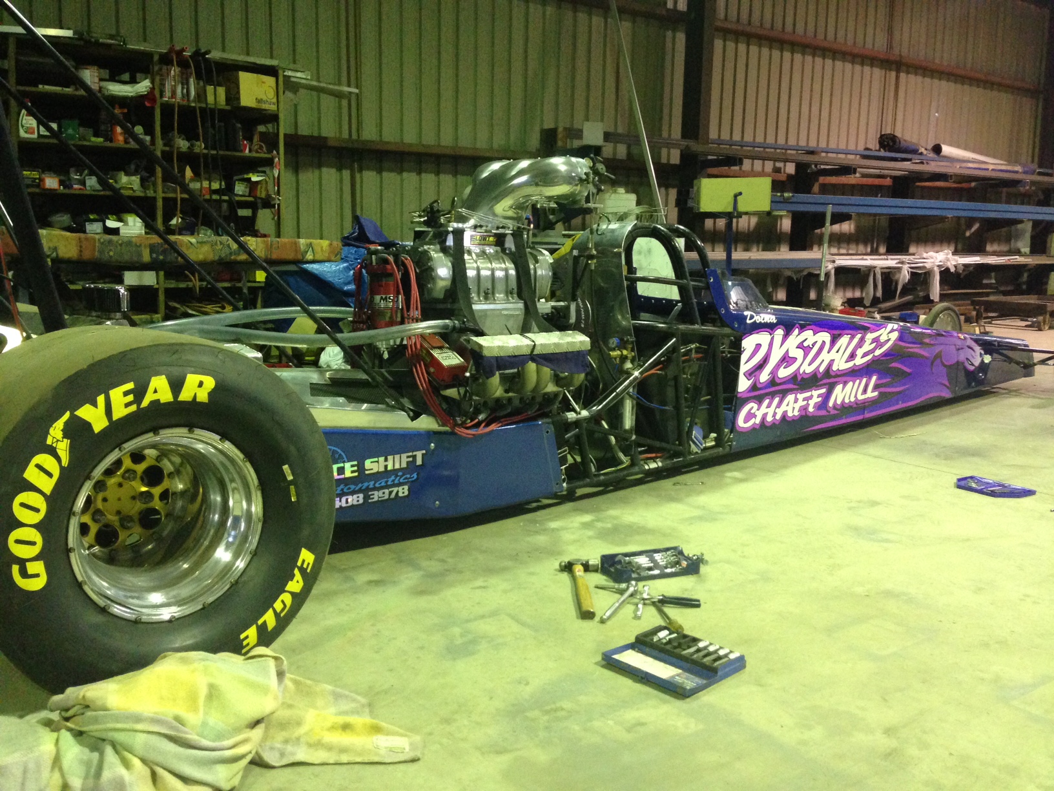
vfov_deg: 42.9
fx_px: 1005
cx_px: 527
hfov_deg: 55.4
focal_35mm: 33
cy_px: 396
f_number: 2.4
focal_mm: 4.12
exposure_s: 1/20
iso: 400
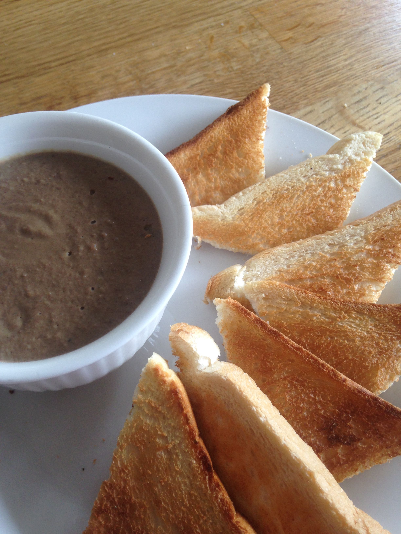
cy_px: 267
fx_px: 510
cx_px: 200
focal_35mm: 33
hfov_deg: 42.9
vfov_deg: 55.4
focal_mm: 4.12
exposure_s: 1/40
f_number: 2.4
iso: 64
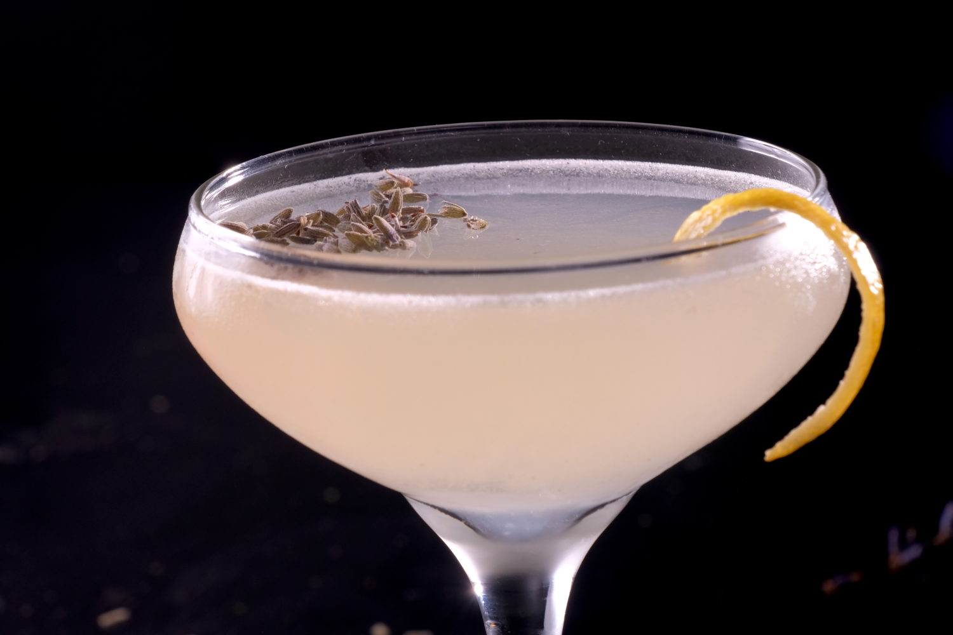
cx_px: 476
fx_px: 3918
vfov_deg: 9.3
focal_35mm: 148
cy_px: 318
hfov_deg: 13.9
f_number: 14
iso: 320
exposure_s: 1/125
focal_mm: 98.6
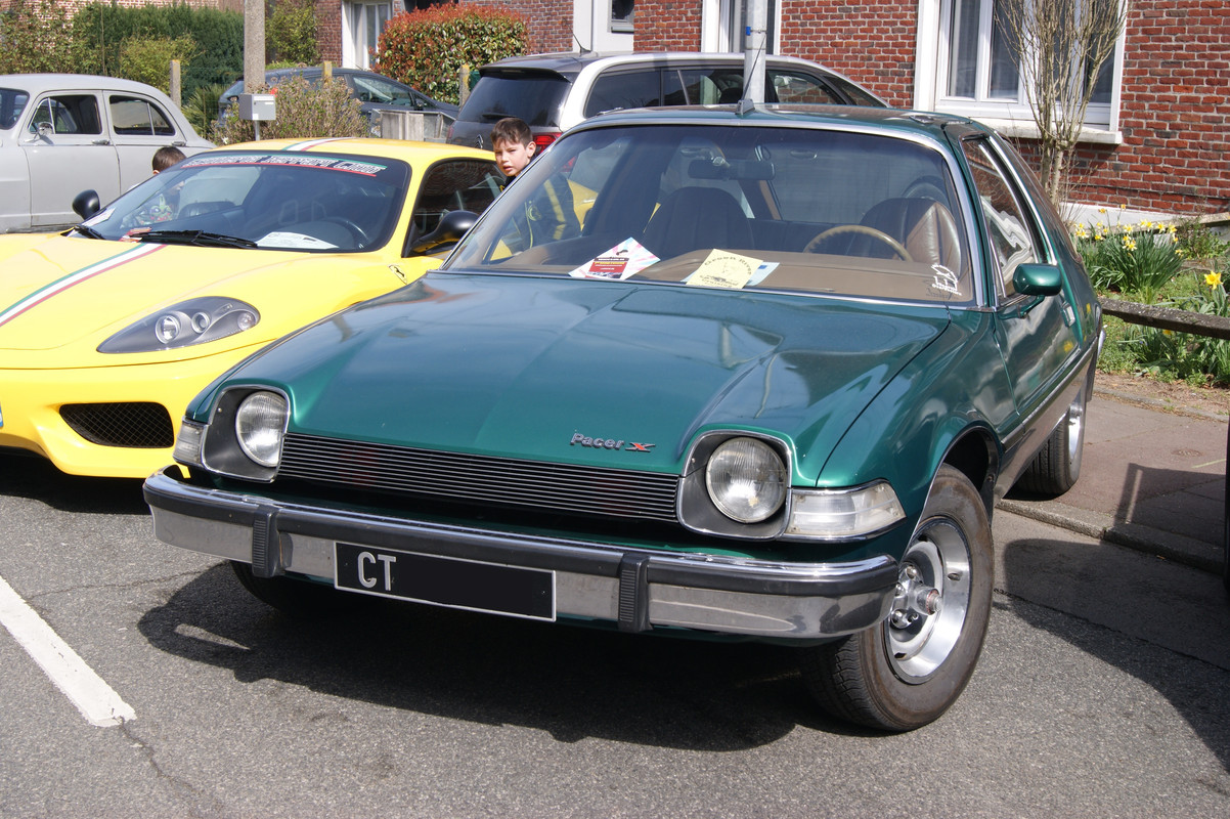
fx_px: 1537
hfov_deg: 43.6
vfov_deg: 29.8
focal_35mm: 45
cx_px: 615
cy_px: 410
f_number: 13
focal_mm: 30
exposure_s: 1/80
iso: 100
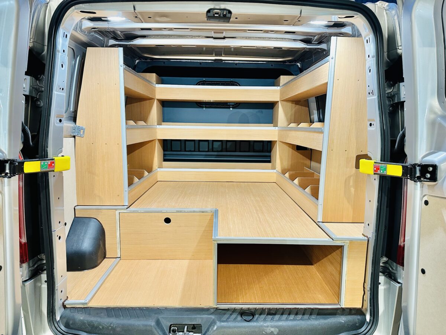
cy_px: 168
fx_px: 309
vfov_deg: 56.8
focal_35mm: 24
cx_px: 223
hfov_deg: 71.6
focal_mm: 6.86
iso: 320
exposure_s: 1/50
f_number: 1.78
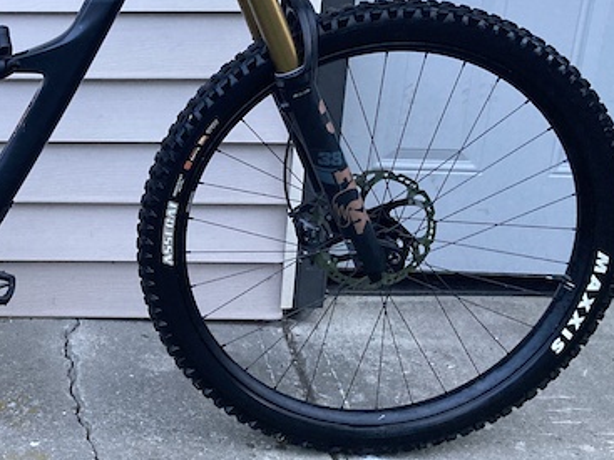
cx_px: 17
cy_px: 192
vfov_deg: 24.0
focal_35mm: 61
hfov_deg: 29.8
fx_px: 1082
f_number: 1.8
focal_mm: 3.99
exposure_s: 1/60
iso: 250
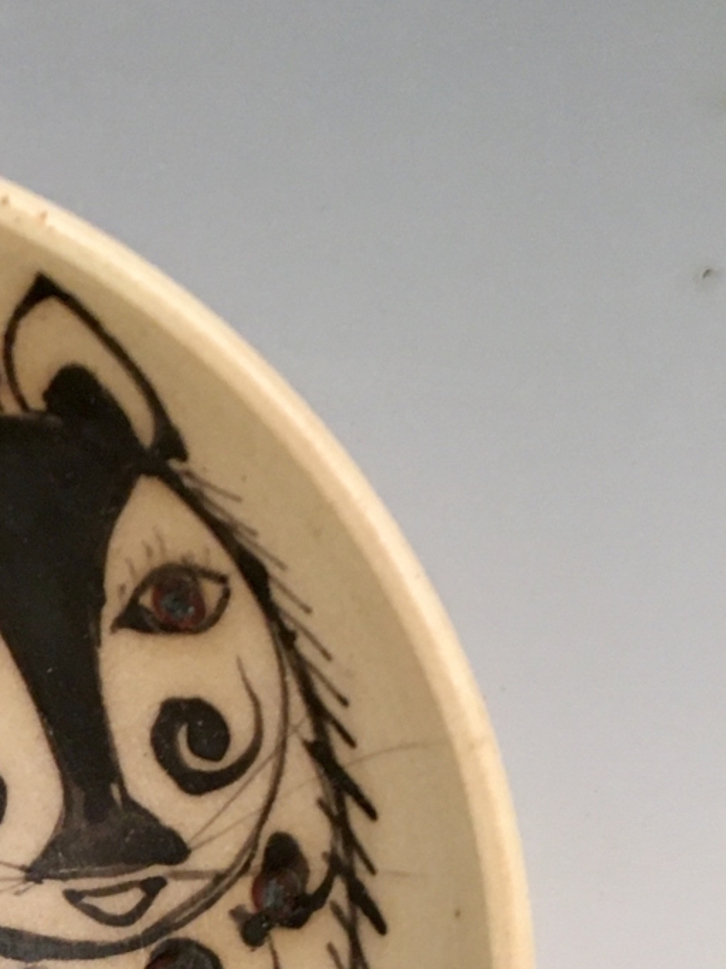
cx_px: -333
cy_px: 973
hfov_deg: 15.7
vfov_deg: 21.7
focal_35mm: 87
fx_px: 2434
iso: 100
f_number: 2.2
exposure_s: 1/30
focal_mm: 4.15
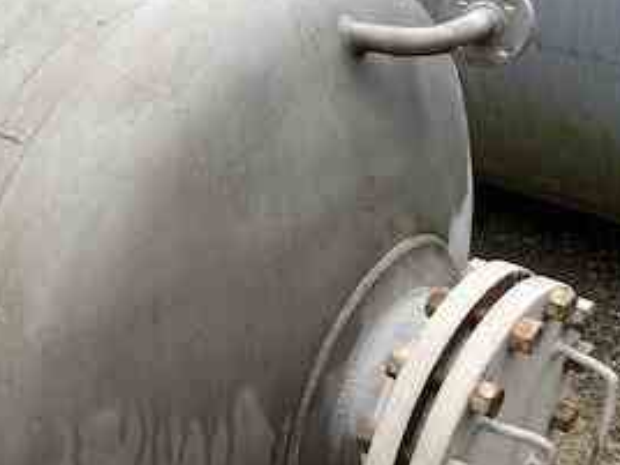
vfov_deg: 23.6
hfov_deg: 28.5
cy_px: 213
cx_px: -51
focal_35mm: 62
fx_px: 1110
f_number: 1.6
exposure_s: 1/290
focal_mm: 5.1
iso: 40
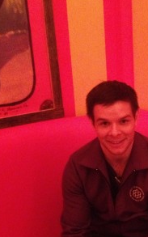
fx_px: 458
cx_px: 137
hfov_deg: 18.0
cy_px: 164
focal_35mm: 71
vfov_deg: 28.7
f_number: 2.4
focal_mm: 4.28
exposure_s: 1/15
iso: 800
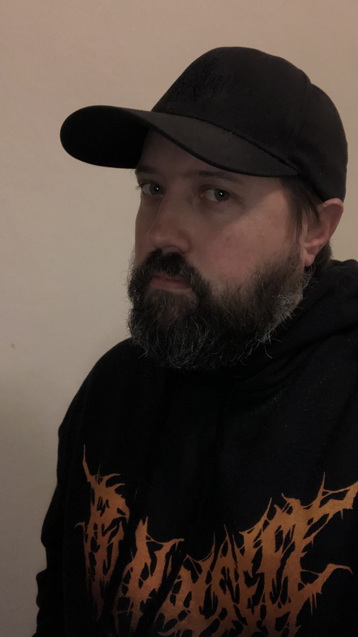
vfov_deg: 56.6
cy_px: 318
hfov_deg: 33.5
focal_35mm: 35
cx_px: 230
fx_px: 591
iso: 160
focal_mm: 2.87
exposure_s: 1/20
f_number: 2.2
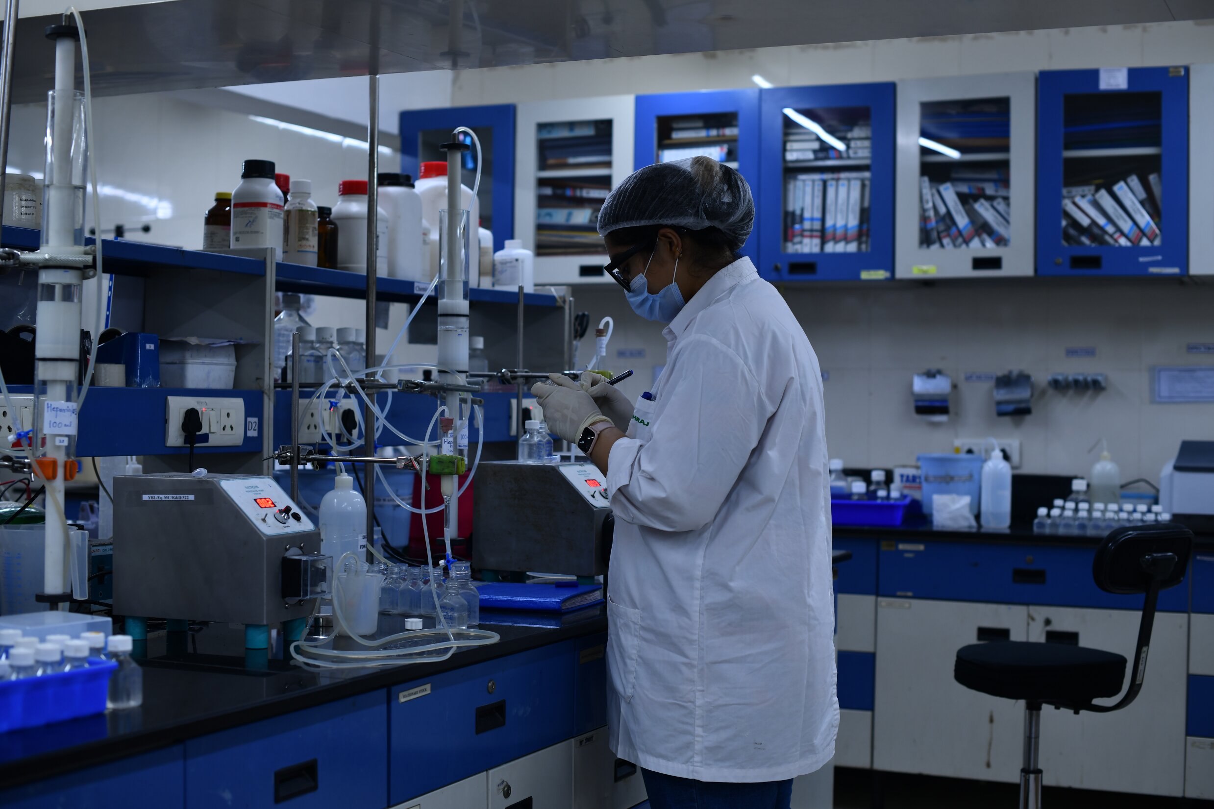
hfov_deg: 39.6
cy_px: 404
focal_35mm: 50
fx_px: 1686
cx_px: 607
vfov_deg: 27.0
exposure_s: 1/50
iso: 125
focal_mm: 50
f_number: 4
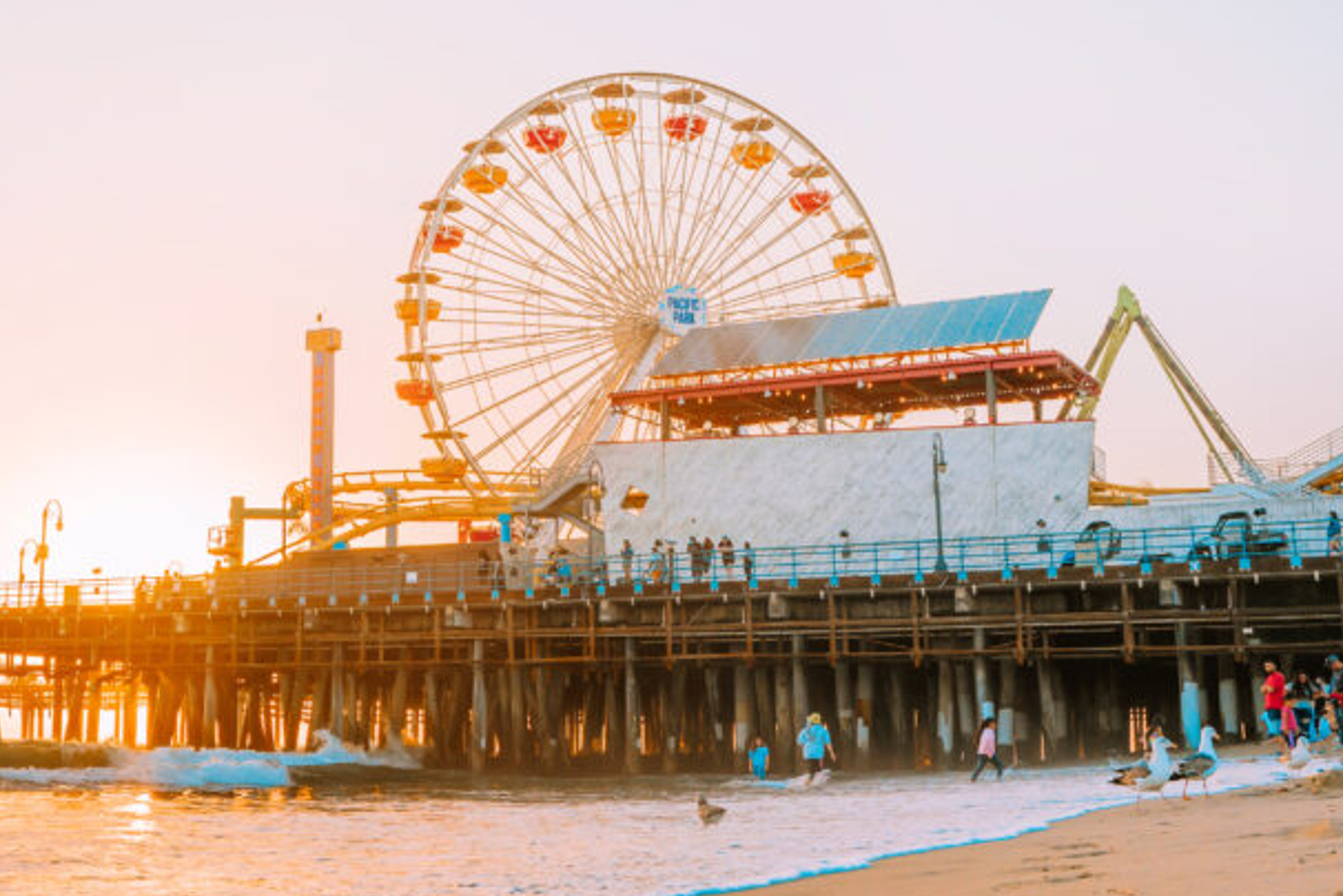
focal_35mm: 49
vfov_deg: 27.5
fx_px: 1828
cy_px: 387
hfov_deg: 39.1
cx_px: 312
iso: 250
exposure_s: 1/200
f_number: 7.1
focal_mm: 29
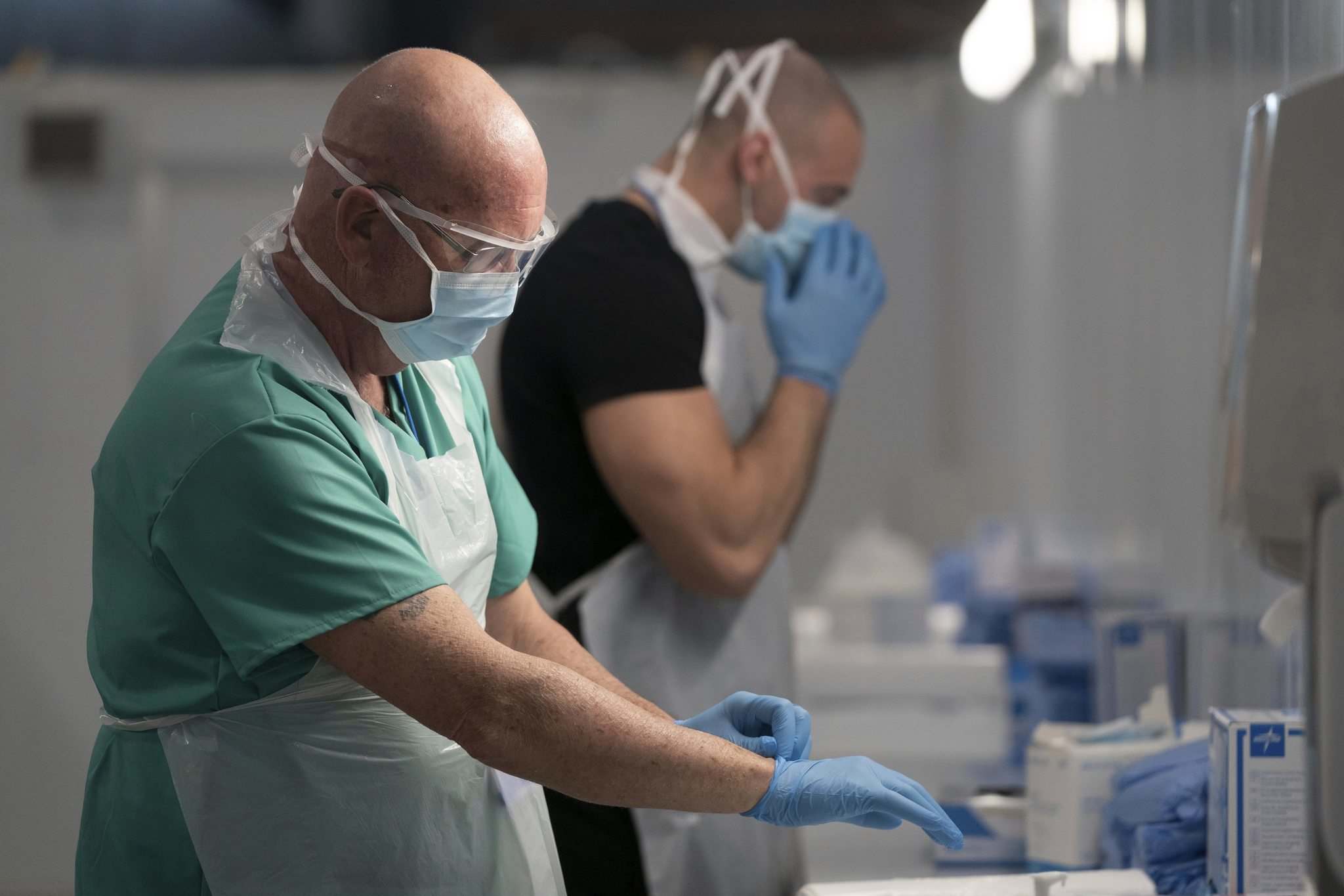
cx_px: 672
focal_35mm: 125
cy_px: 448
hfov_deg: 16.4
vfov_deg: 11.0
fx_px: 4666
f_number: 3.2
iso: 3200
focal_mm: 125
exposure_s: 1/800
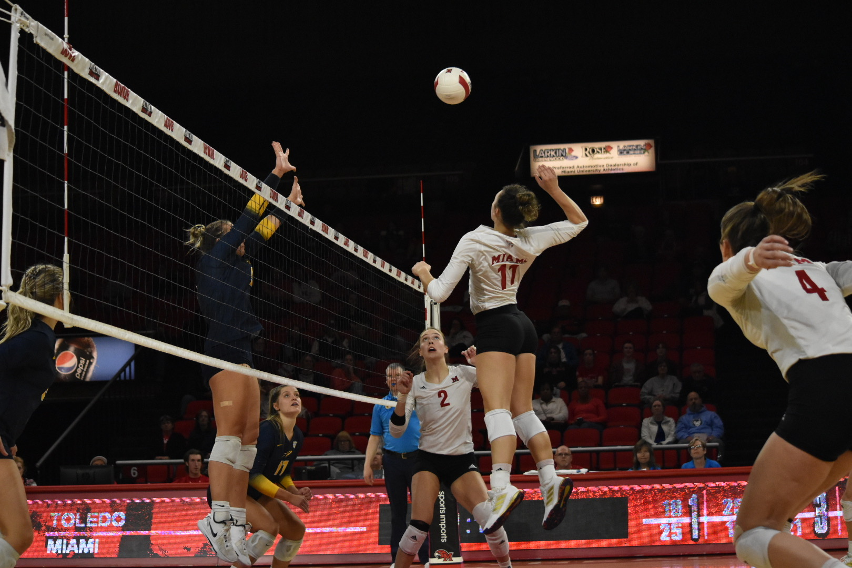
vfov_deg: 16.6
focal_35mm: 82
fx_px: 1952
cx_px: 426
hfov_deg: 24.6
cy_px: 284
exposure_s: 1/1600
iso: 3200
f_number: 4.5
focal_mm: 55
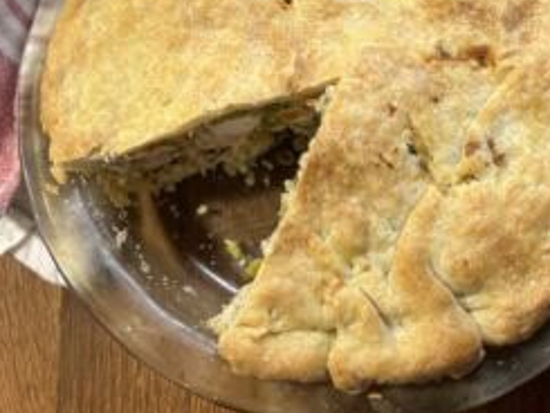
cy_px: 100
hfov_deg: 36.0
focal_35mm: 53
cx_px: 330
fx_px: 843
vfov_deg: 27.2
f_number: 1.5
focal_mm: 5.7
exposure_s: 1/60
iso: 200
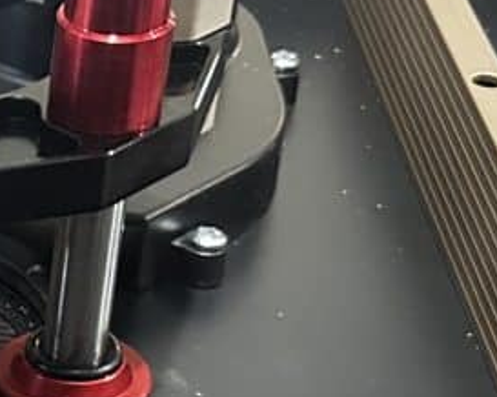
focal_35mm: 132
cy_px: 408
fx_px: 1940
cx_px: -339
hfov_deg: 13.4
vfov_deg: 11.5
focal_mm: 6.86
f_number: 1.78
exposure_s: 1/60
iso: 1000
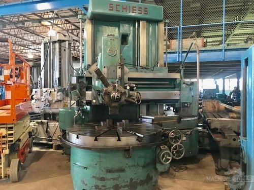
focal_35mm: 28
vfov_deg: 49.7
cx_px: 127
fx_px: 205
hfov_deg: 63.4
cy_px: 95
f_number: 1.8
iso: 64
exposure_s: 1/15
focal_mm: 3.99
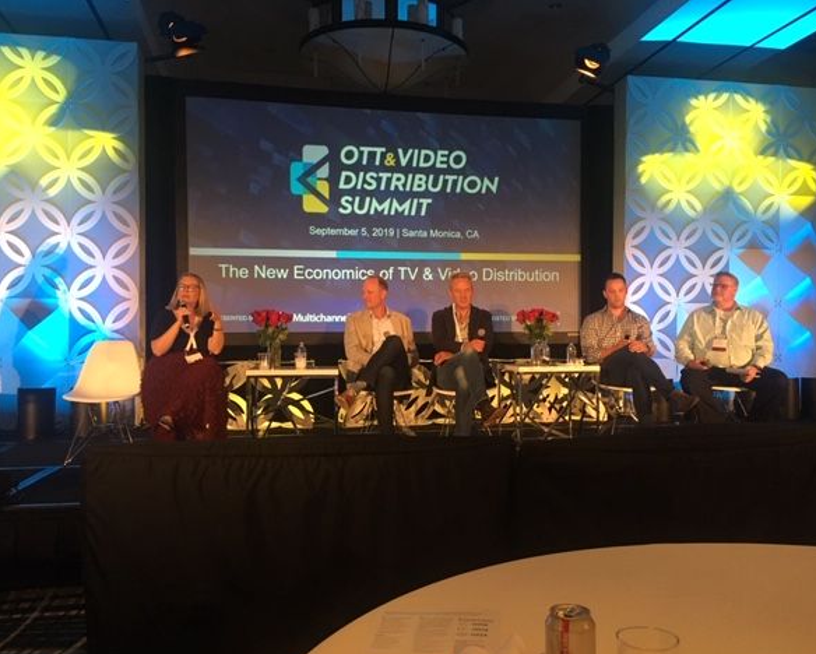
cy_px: 334
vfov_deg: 47.2
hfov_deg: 57.1
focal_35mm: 31
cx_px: 444
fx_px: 749
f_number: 2.2
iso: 160
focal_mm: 4.15
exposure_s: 1/30
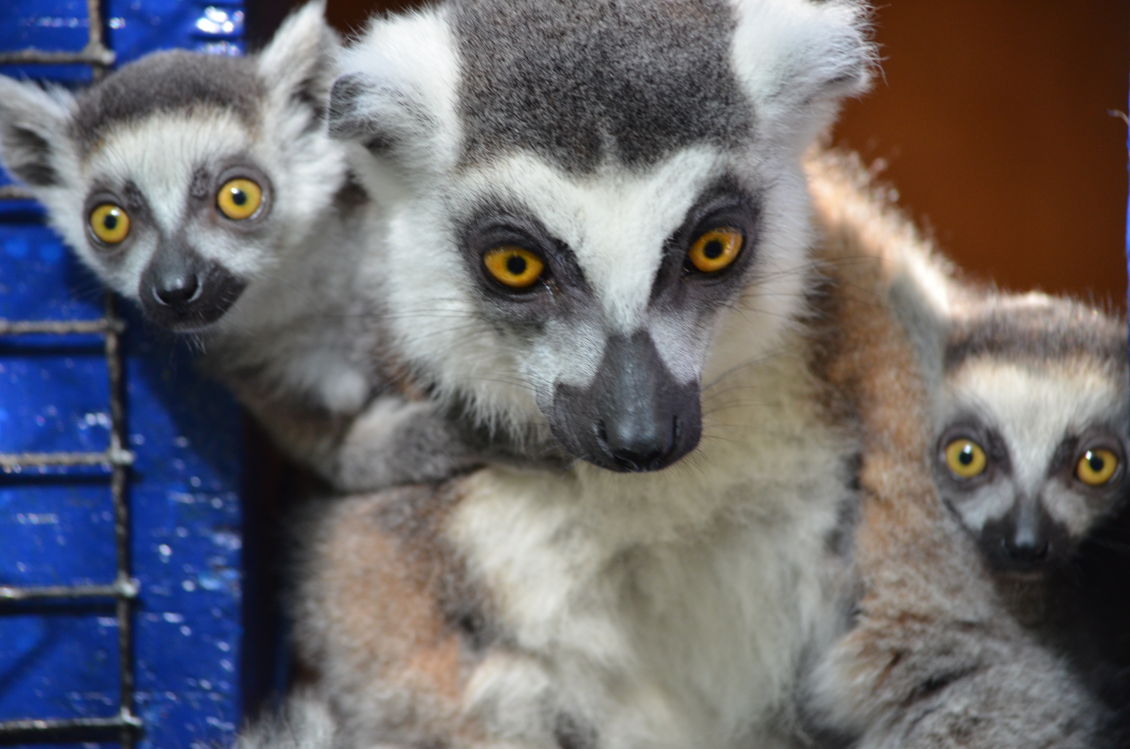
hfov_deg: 11.0
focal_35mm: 188
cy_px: 374
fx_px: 5873
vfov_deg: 7.3
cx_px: 565
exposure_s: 1/50
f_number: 4.8
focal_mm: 125
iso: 800
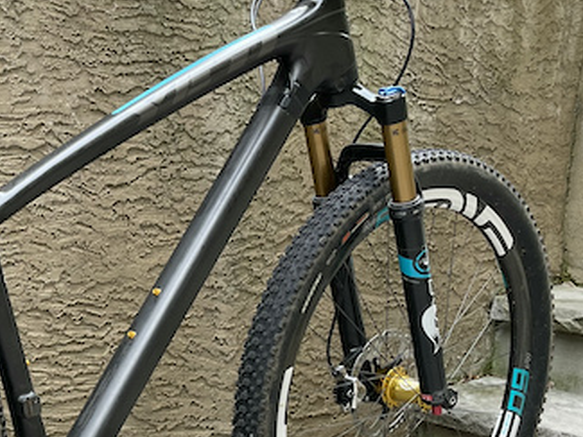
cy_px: 360
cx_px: -20
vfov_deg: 22.6
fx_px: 1078
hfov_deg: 28.2
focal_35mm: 64
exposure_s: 1/121
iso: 40
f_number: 1.6
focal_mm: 4.2
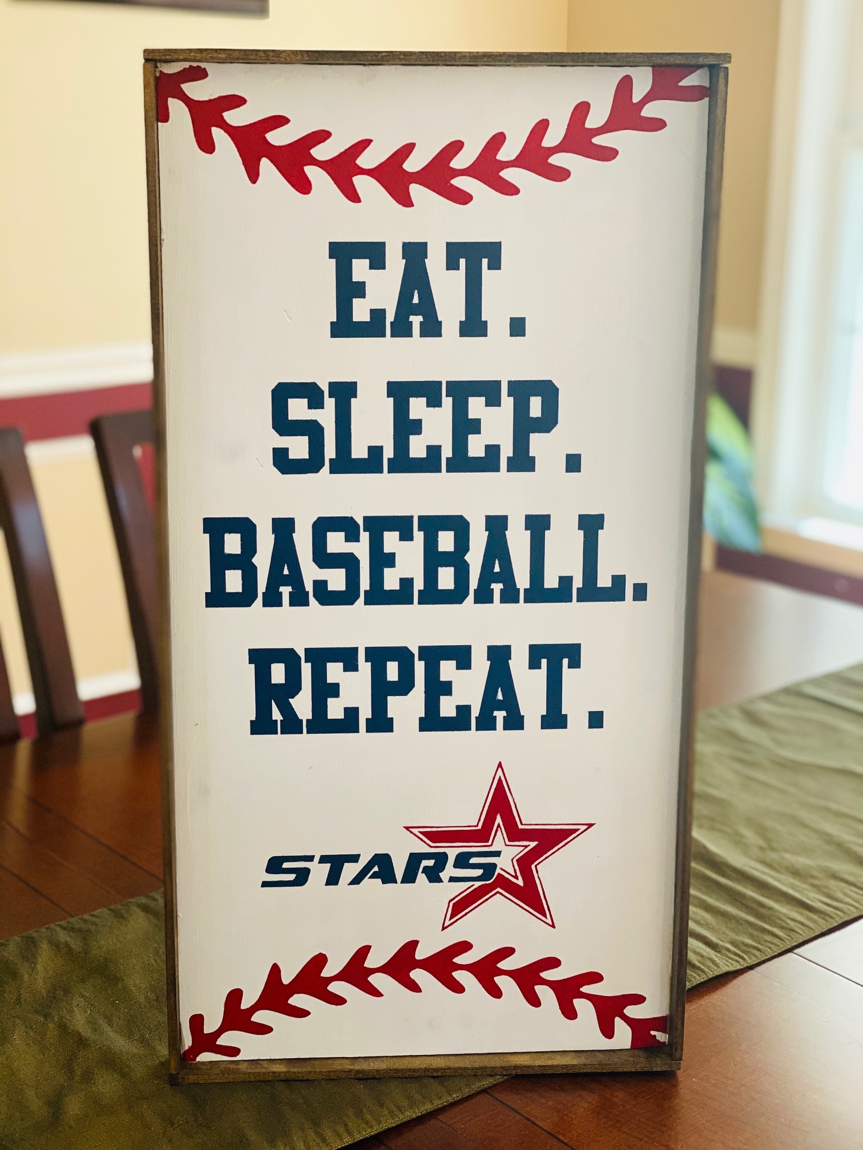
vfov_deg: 36.8
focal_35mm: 52
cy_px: 575
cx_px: 432
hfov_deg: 28.0
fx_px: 1729
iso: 250
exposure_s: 1/92
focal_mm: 6
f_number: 2
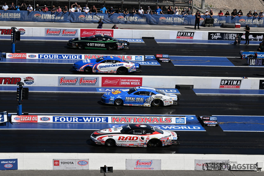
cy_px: 88
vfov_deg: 10.1
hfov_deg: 15.2
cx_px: 132
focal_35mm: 135
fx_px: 989
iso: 500
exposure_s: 1/2500
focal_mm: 135
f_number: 8
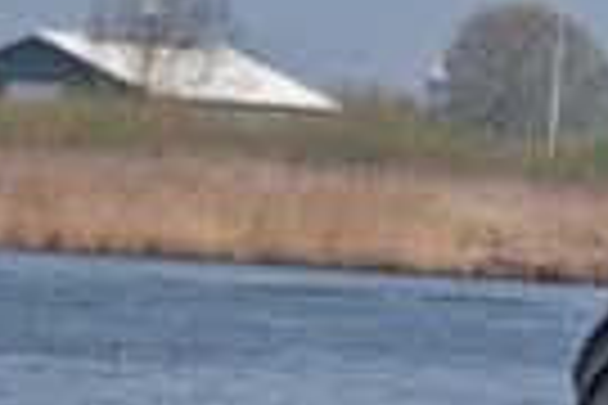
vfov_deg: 1.7
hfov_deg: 2.6
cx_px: 1027
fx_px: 13443
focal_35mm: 796
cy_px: 288
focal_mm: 112
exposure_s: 1/1000
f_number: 5.6
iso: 220
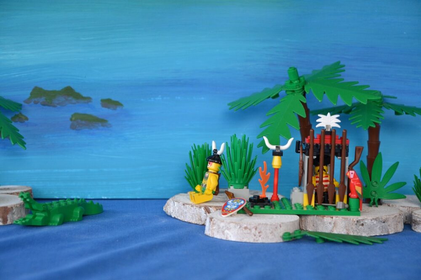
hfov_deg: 17.1
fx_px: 1403
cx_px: 210
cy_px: 140
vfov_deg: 11.4
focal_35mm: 120
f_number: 5.6
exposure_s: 1/100
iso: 800
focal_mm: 80
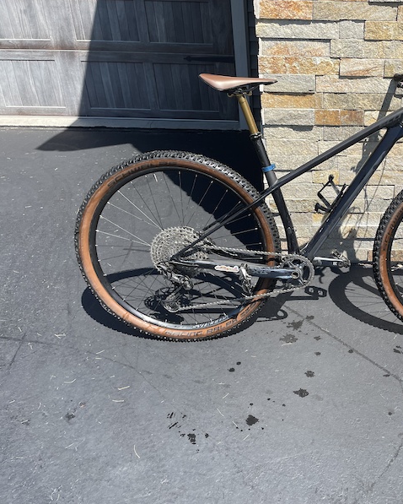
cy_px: 252
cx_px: 334
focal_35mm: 34
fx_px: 507
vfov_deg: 52.8
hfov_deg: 41.2
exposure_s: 1/1949
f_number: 1.6
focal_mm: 4.2
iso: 32
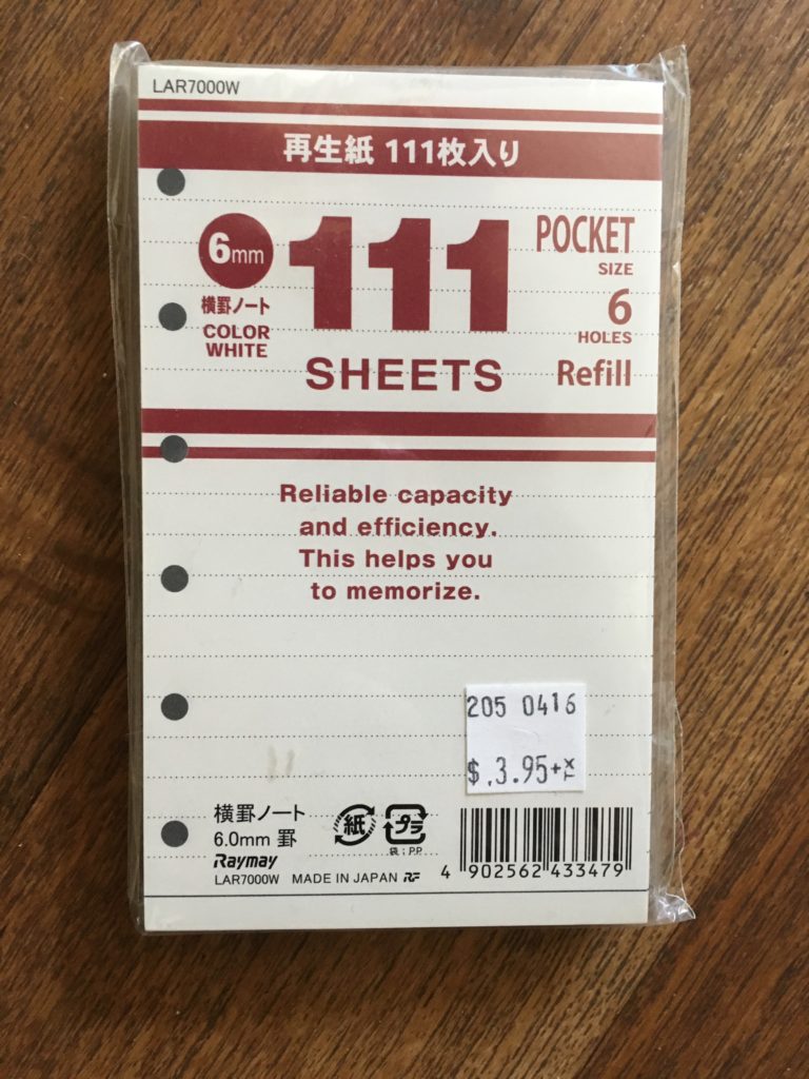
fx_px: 904
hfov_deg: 48.2
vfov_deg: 61.7
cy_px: 540
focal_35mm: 29
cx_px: 404
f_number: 2.2
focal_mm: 4.15
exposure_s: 1/30
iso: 160
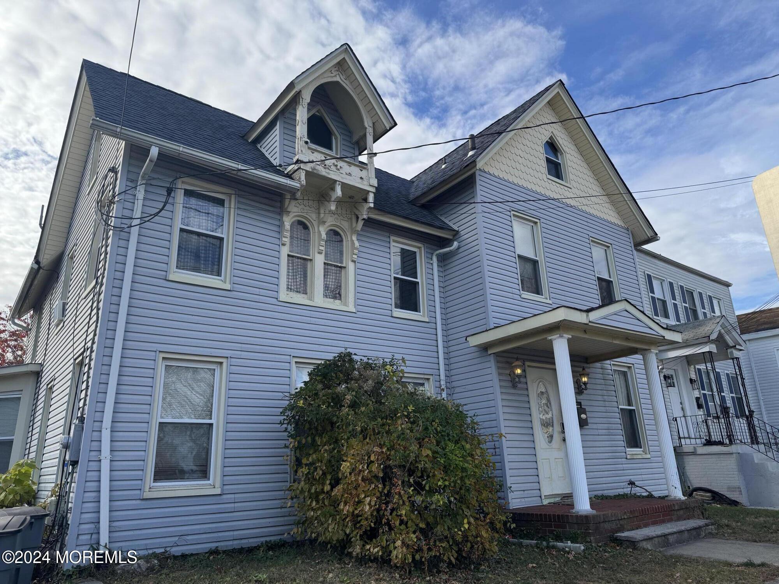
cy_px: 292
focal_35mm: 24
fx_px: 540
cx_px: 390
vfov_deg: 56.8
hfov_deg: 71.6
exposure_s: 1/2331
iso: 80
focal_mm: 6.76
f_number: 1.78
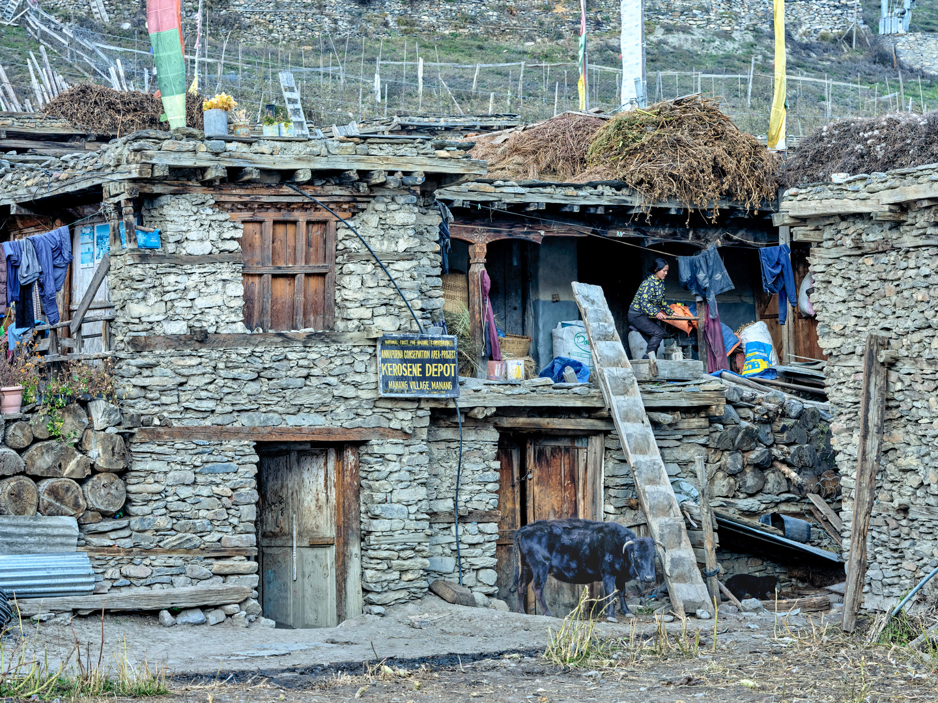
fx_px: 2357
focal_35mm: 87
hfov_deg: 22.5
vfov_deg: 17.0
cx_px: 469
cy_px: 352
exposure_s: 1/60
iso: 640
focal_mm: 110
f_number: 7.1
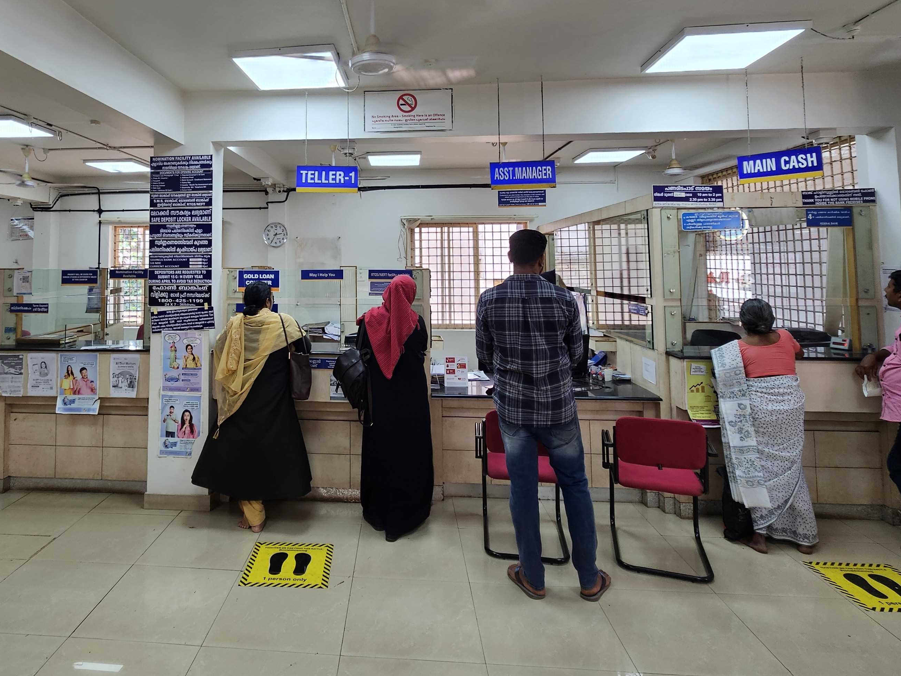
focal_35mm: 20
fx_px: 521
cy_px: 231
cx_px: 365
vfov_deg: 64.4
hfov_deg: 80.9
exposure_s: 1/50
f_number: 2.2
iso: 64
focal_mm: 2.2
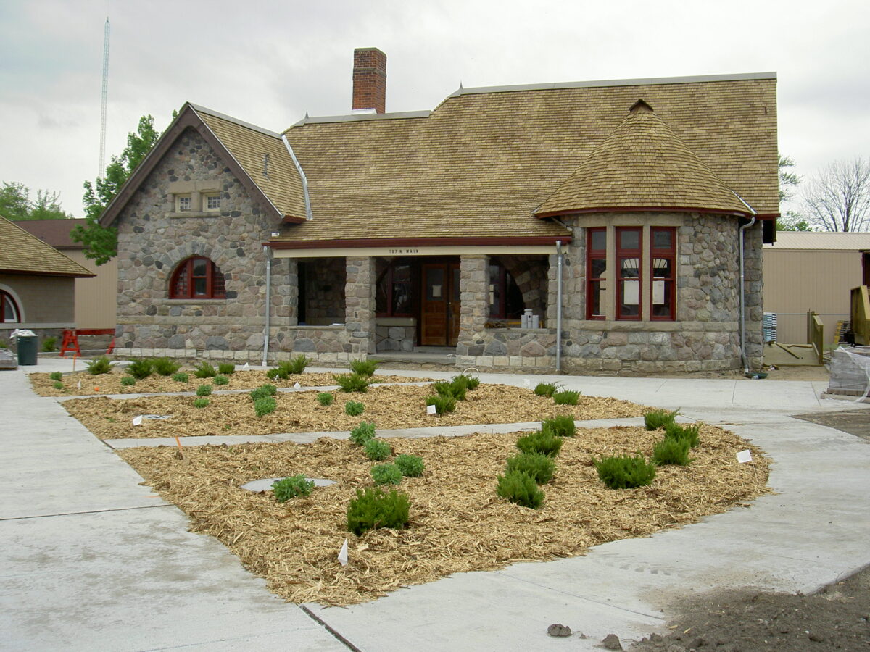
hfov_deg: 47.9
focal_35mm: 39
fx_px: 980
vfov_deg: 36.8
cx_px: 435
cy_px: 326
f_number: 4.7
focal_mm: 8
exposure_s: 1/100
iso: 100
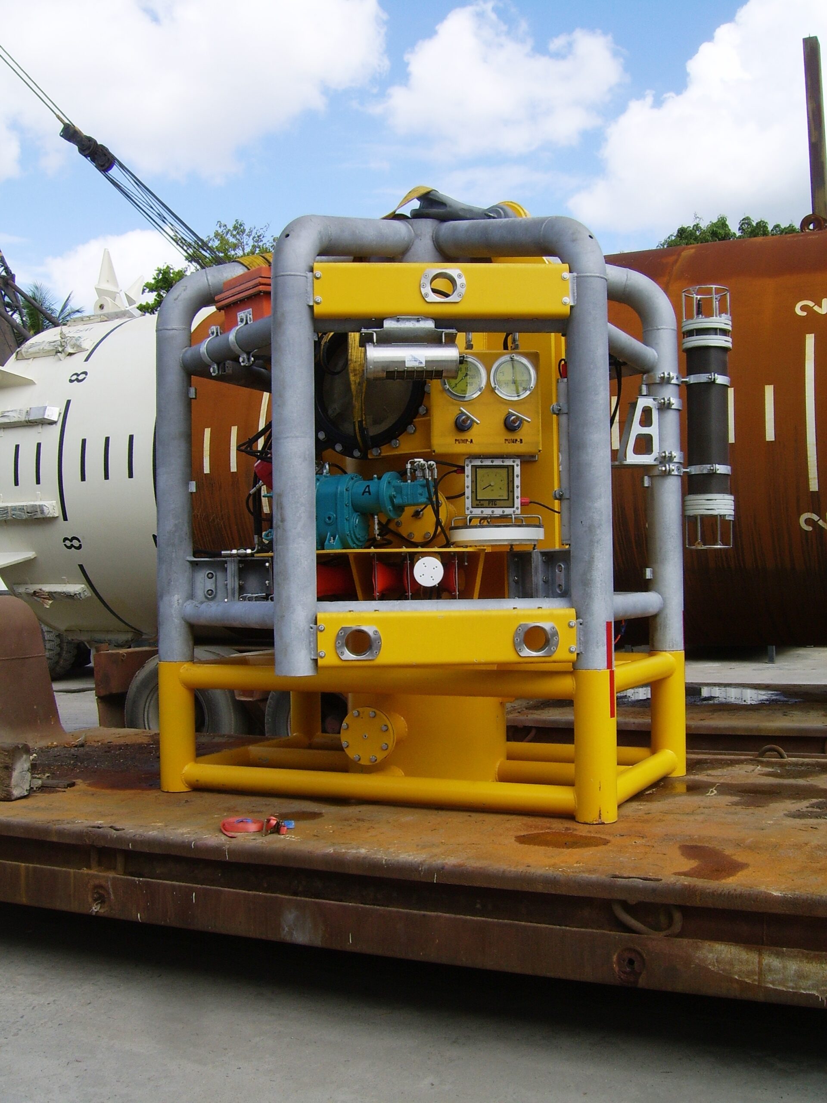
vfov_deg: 49.0
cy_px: 552
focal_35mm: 38
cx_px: 414
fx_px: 1210
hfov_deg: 37.7
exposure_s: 1/320
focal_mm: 7.8
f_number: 6.4
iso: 50
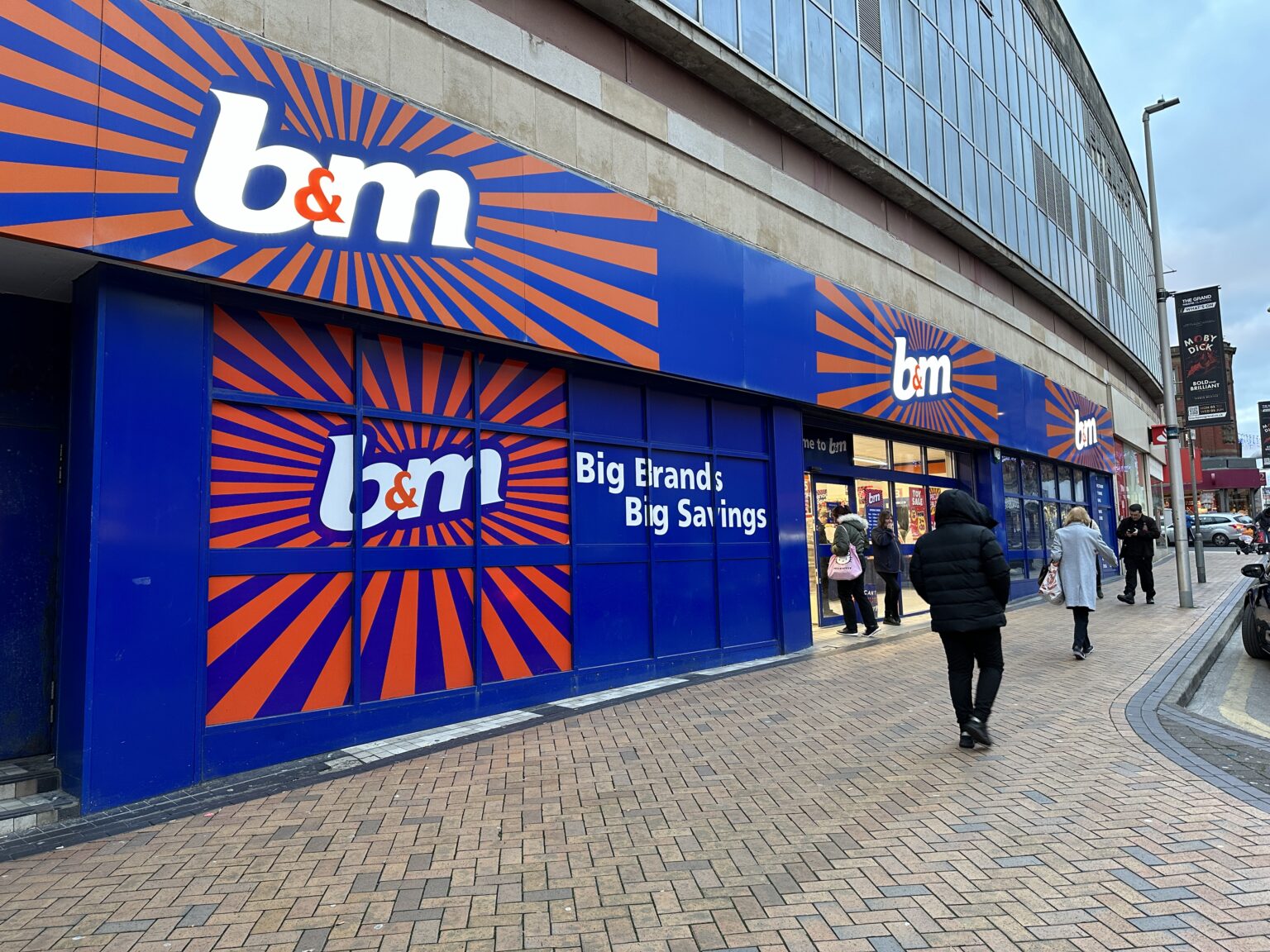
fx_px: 881
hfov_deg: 71.6
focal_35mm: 24
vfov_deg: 56.8
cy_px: 476
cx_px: 635
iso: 160
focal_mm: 6.86
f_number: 1.78
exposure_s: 1/50
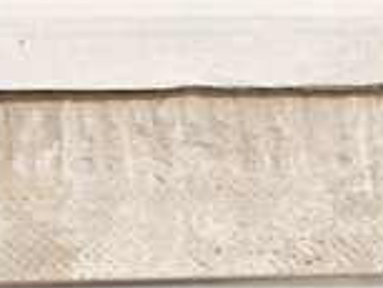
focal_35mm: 376
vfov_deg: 3.9
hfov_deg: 5.3
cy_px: 587
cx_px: 13
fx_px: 4163
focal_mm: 50
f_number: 5
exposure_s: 1/1000
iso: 400
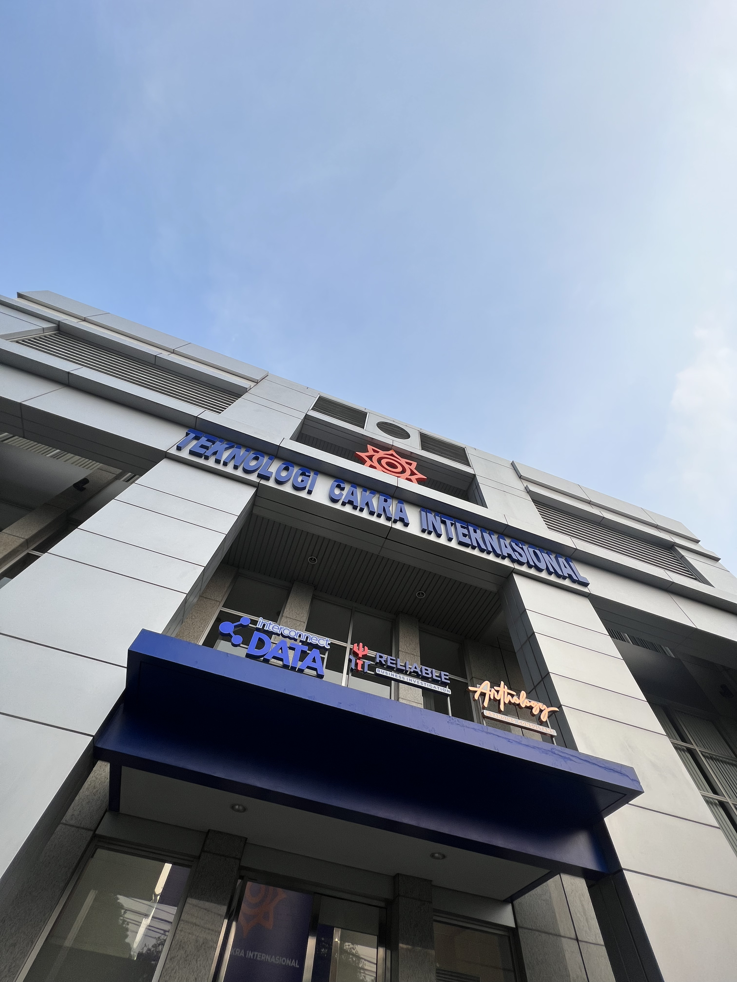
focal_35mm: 13
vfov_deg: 106.2
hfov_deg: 89.9
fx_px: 369
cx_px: 368
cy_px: 491
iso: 32
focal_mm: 1.57
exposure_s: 1/326
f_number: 1.8
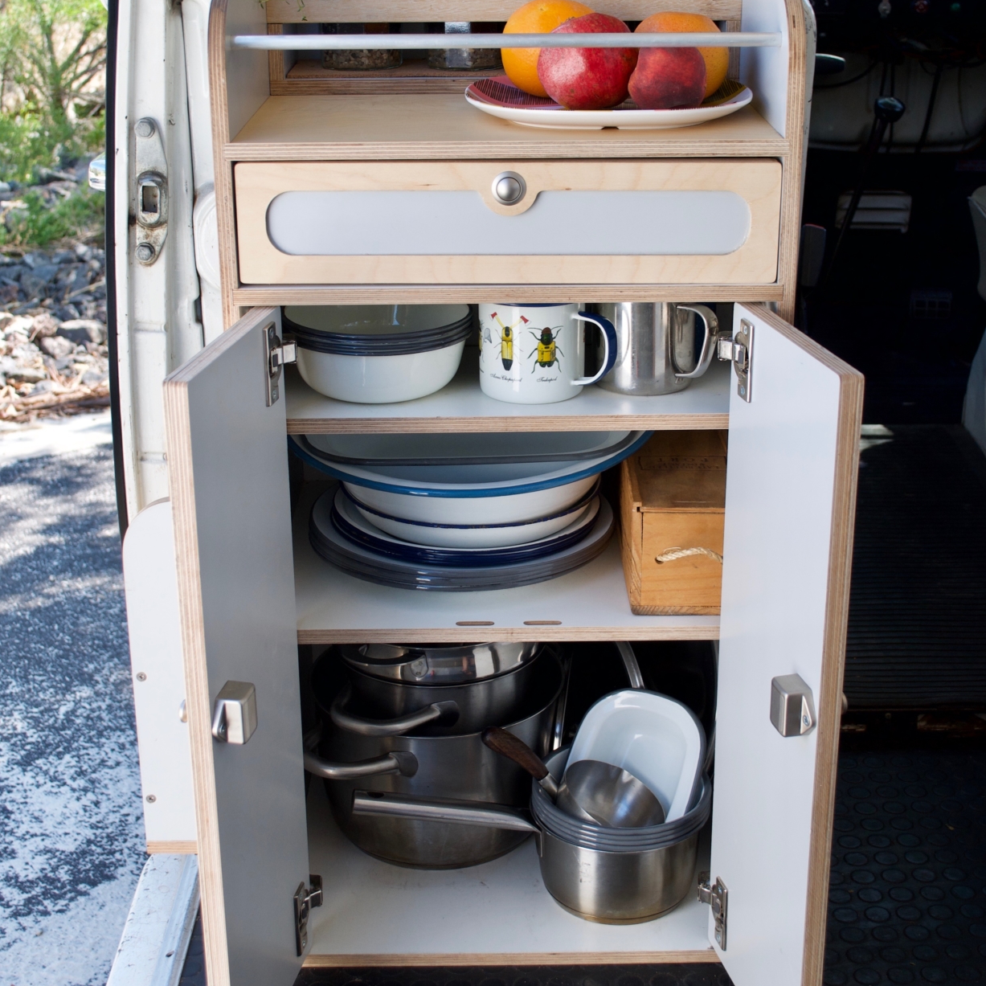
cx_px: 509
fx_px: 1676
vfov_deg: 32.7
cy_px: 409
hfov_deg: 32.8
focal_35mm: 52
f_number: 6.3
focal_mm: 26
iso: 200
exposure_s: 1/160
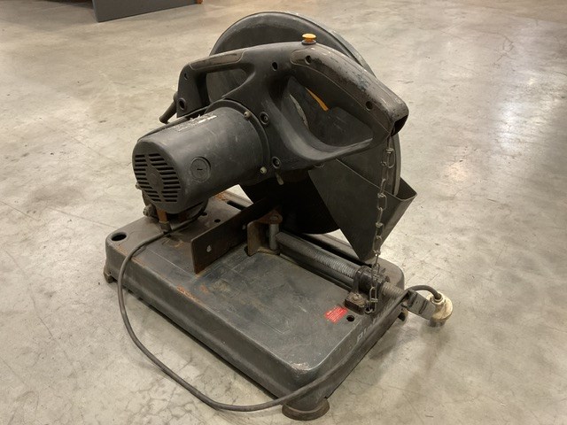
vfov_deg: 48.2
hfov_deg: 61.7
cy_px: 212
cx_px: 284
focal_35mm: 29
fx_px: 475
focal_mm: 3
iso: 250
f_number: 1.8
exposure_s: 1/50
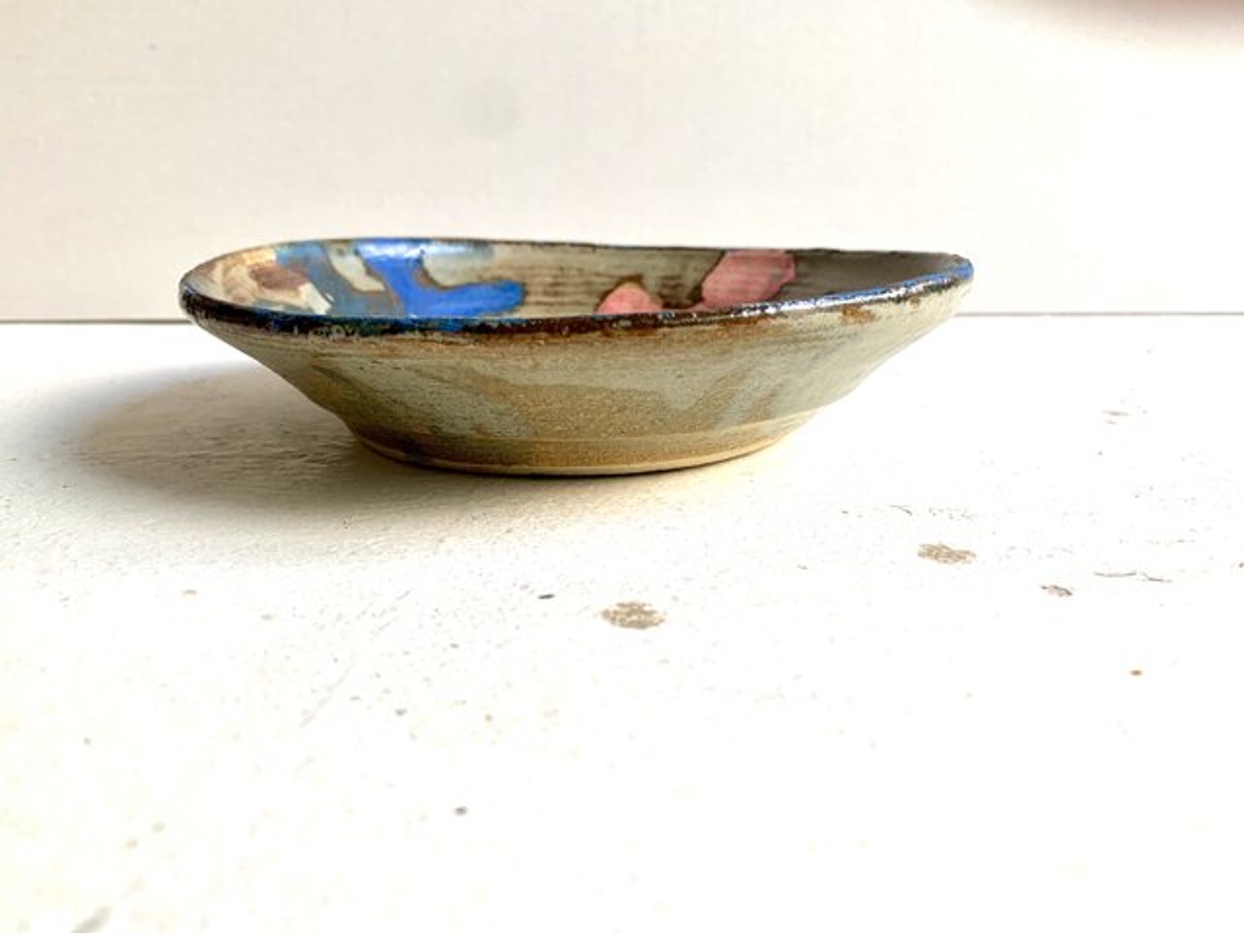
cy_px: 466
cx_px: 622
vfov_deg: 53.1
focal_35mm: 26
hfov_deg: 67.3
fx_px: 934
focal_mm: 4.25
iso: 80
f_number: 1.8
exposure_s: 1/121
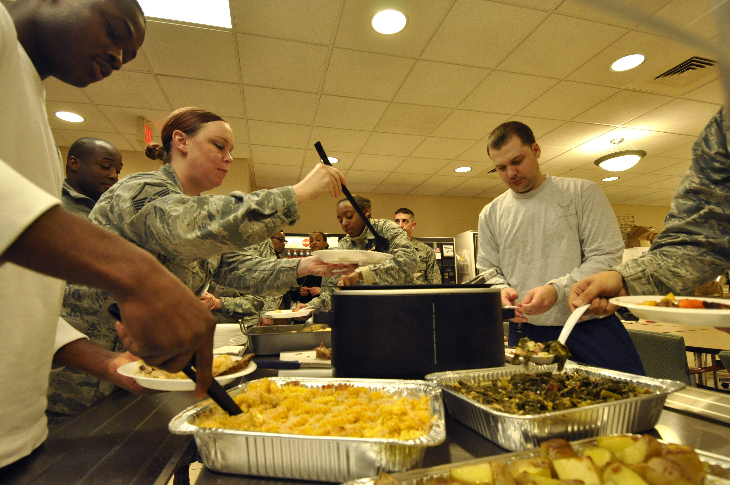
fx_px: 365
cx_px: 365
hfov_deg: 90.1
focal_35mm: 18
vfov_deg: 67.2
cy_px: 242
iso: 2000
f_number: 6.3
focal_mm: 12
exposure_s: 1/80
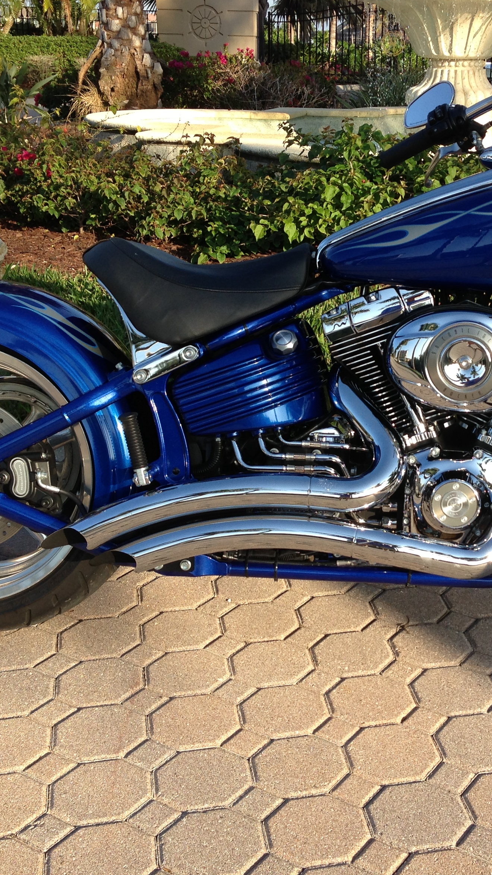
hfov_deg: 23.7
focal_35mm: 50
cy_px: 420
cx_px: 358
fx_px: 1160
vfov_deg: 41.3
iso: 50
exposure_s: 1/623
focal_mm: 4.13
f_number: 2.4
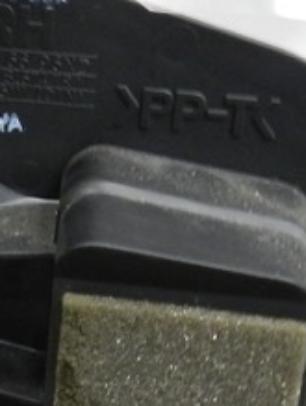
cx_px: -119
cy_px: 182
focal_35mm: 140
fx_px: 1645
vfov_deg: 14.1
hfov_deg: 10.3
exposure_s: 1/5
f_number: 3.7
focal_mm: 5.6
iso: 400
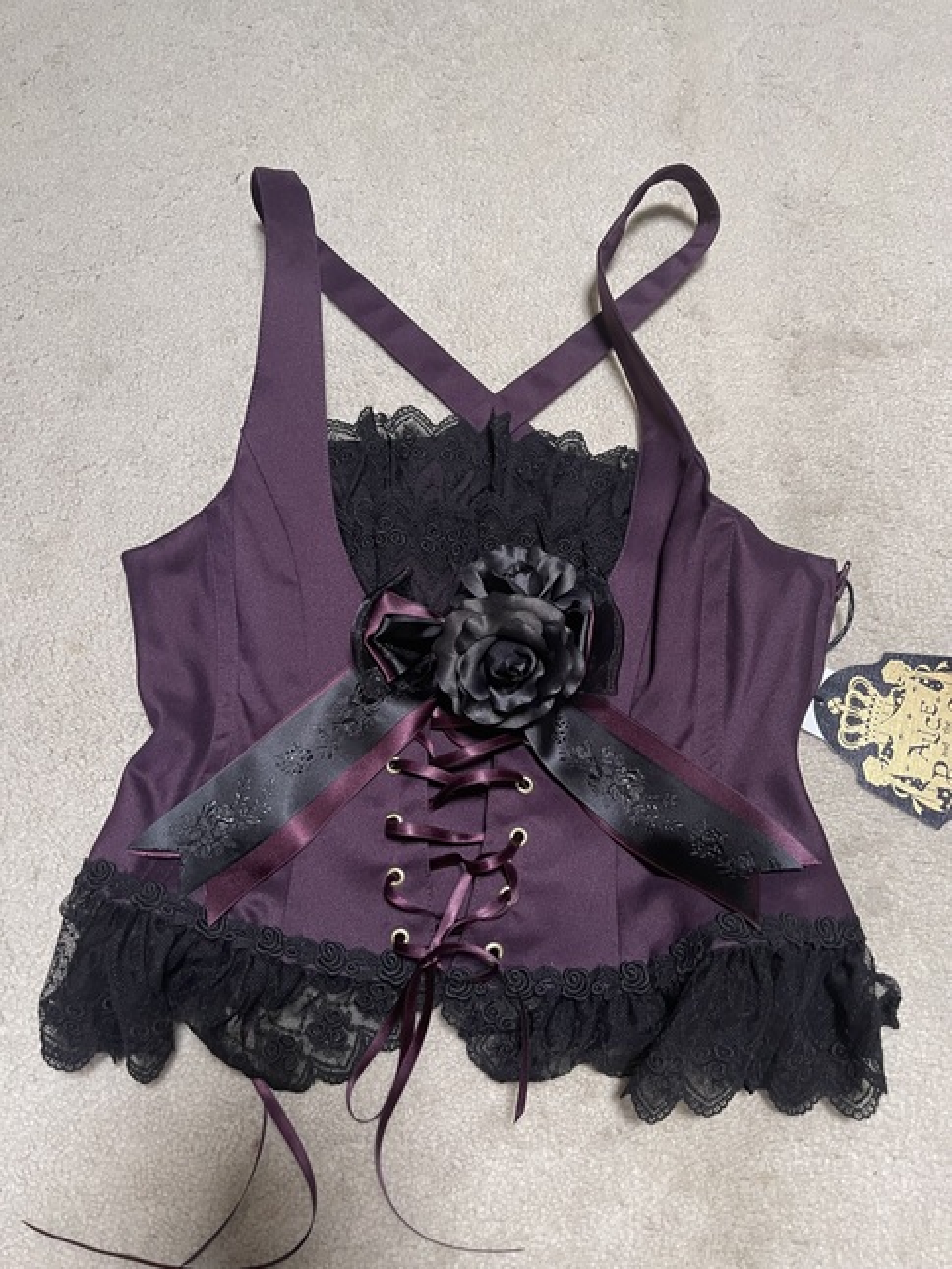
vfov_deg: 69.4
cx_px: 476
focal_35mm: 25
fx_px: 916
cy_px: 634
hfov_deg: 54.9
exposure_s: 1/59
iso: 500
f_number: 1.6
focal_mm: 5.1
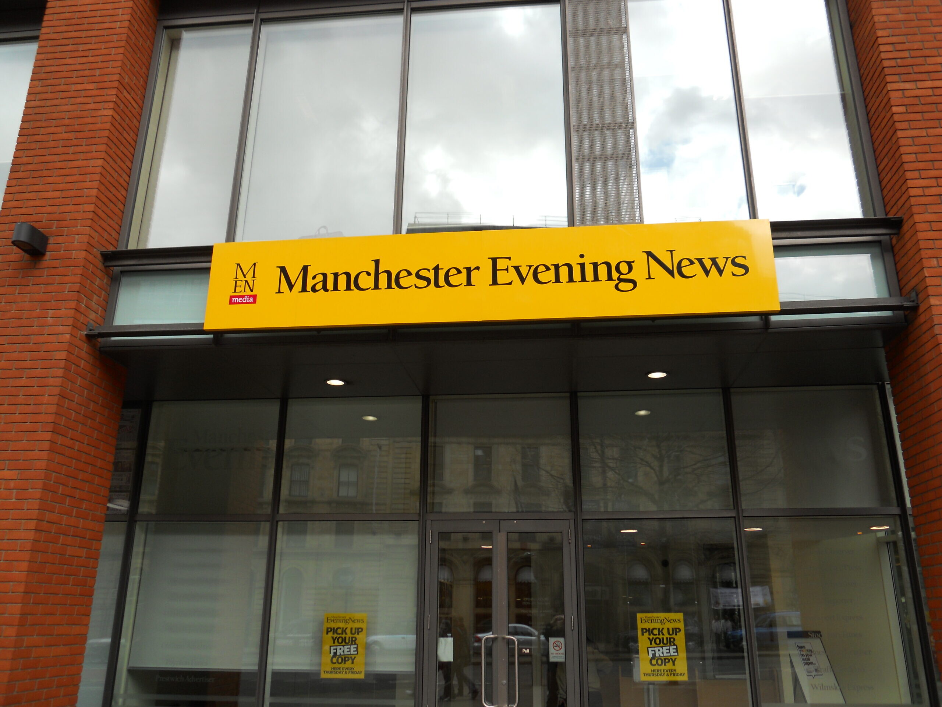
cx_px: 471
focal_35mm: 28
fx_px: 762
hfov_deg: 63.4
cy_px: 354
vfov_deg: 49.7
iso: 80
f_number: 2.7
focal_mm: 5
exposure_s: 1/250
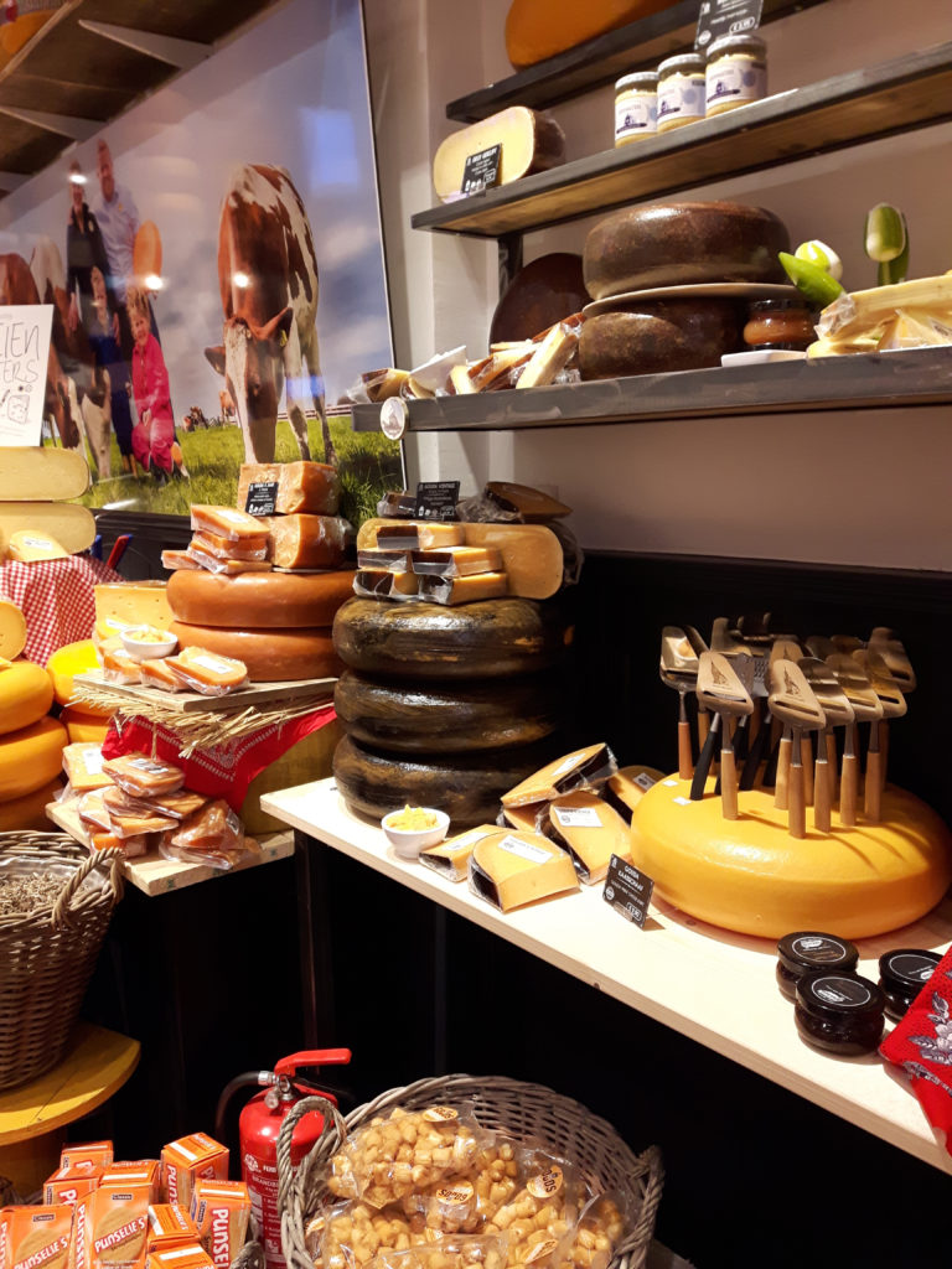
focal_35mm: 31
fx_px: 1137
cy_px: 634
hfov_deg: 45.4
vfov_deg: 58.4
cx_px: 476
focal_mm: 3.7
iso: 160
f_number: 1.9
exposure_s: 1/17
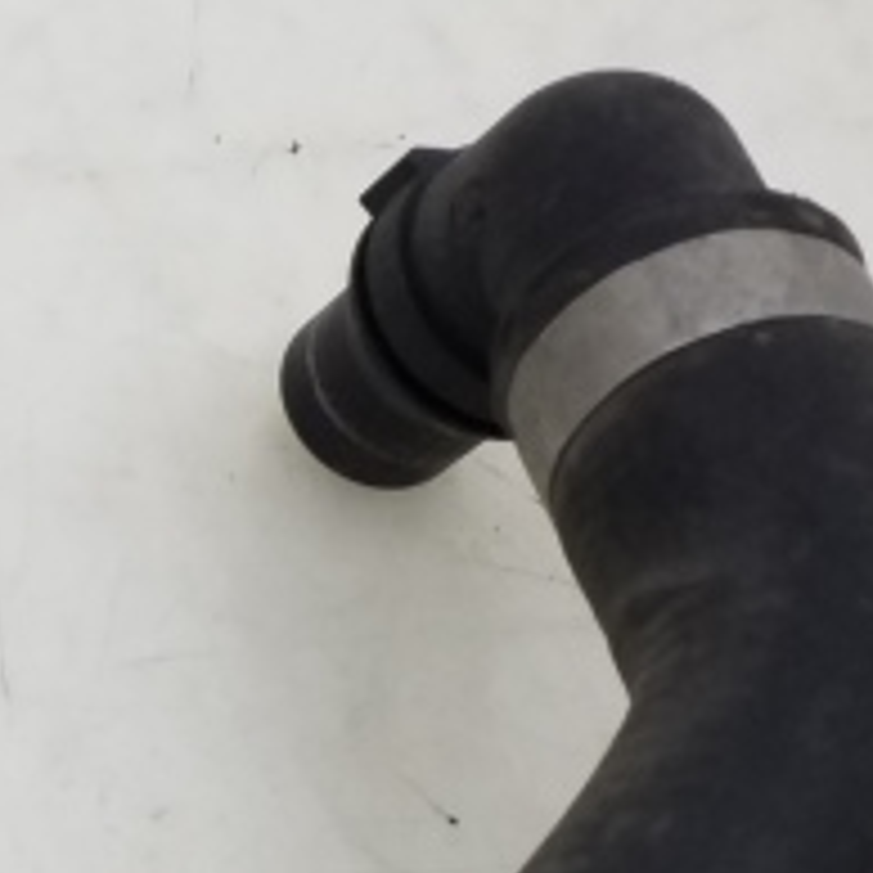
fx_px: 3595
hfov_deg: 12.2
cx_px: -904
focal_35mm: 126
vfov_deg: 13.7
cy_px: 814
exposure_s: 1/50
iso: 100
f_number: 1.9
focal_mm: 3.6
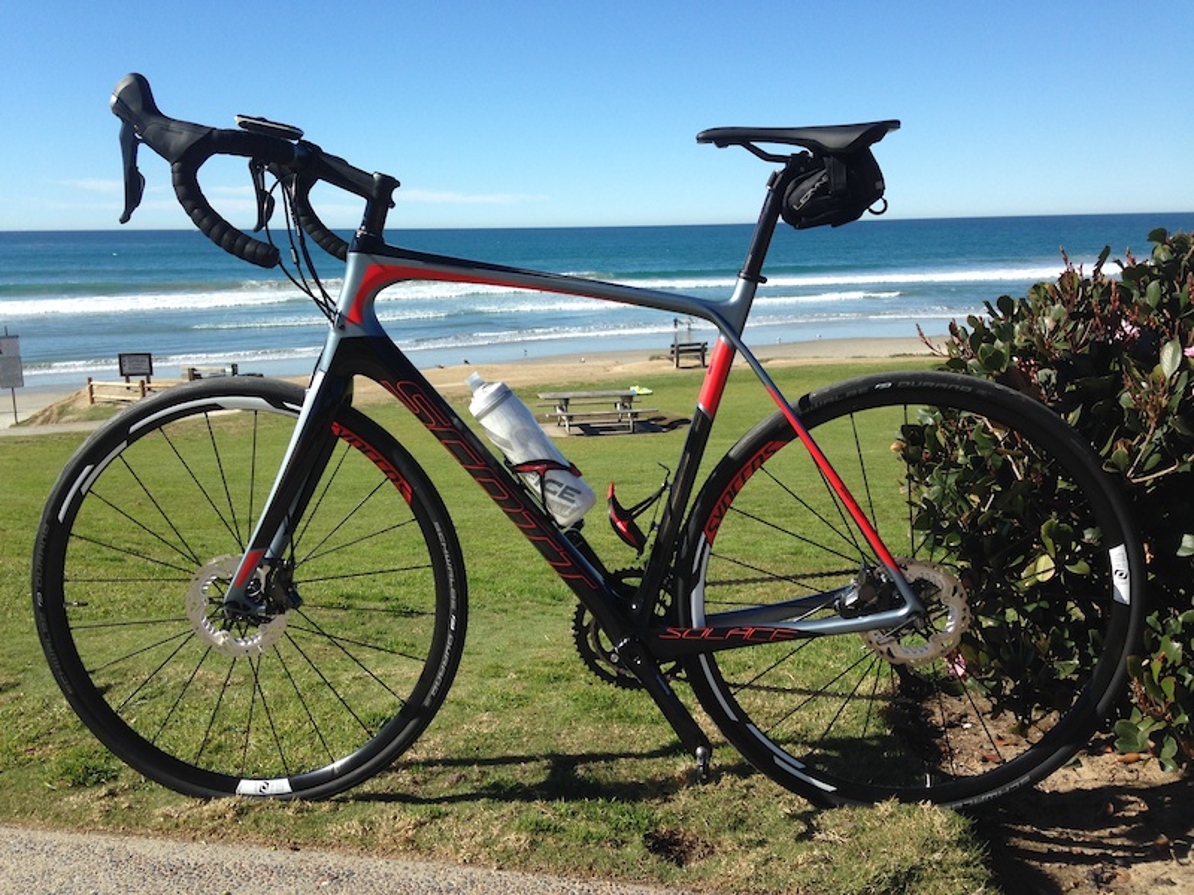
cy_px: 448
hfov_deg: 55.4
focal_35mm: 33
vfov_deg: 42.9
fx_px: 1138
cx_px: 597
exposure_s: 1/1355
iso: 50
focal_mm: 4.12
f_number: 2.4
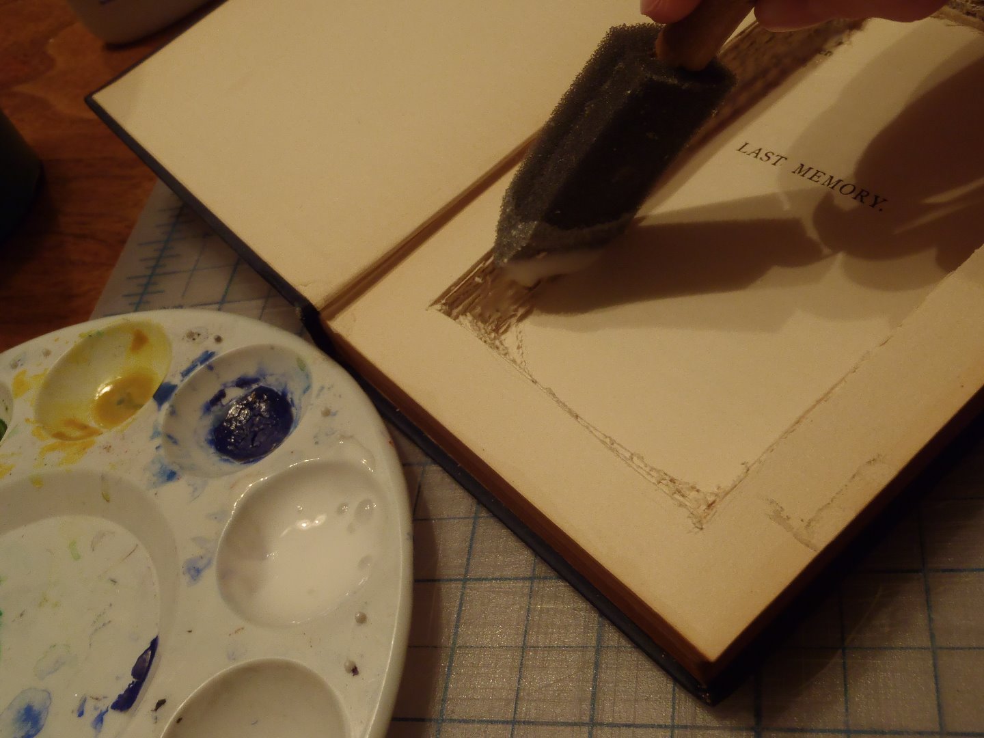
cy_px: 369
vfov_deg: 38.7
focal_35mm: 37
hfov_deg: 50.1
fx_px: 1052
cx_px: 492
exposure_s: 1/5
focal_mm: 6.64
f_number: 4.7
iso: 200
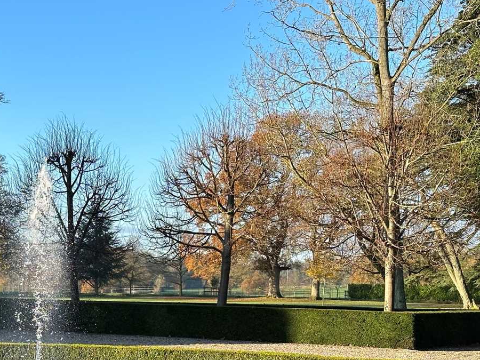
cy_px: 256
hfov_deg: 24.0
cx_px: 95
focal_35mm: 80
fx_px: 1109
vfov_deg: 18.4
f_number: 1.78
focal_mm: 6.86
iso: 64
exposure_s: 1/1639
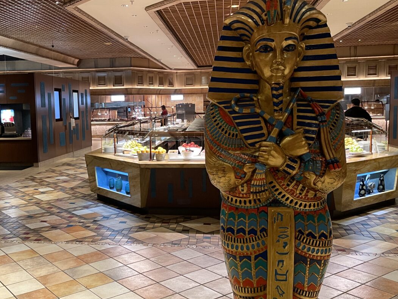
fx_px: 437
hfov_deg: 48.4
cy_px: 151
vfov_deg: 37.7
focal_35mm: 38
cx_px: 145
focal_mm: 4.2
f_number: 1.6
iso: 320
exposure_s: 1/60
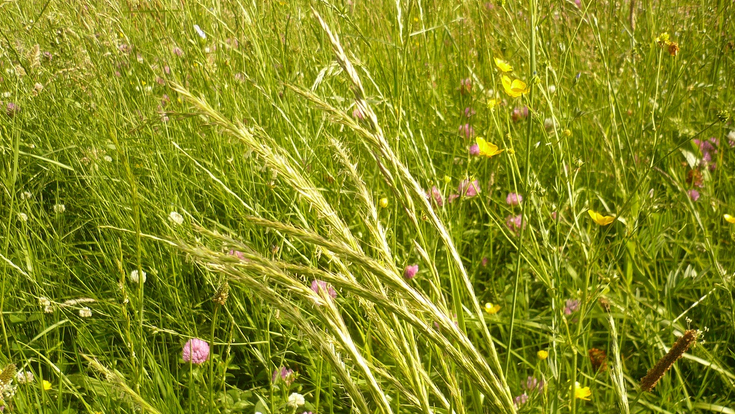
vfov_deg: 30.4
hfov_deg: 51.6
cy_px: 228
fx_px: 760
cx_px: 363
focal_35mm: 39
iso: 100
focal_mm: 5.8
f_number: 2.8
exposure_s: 1/500
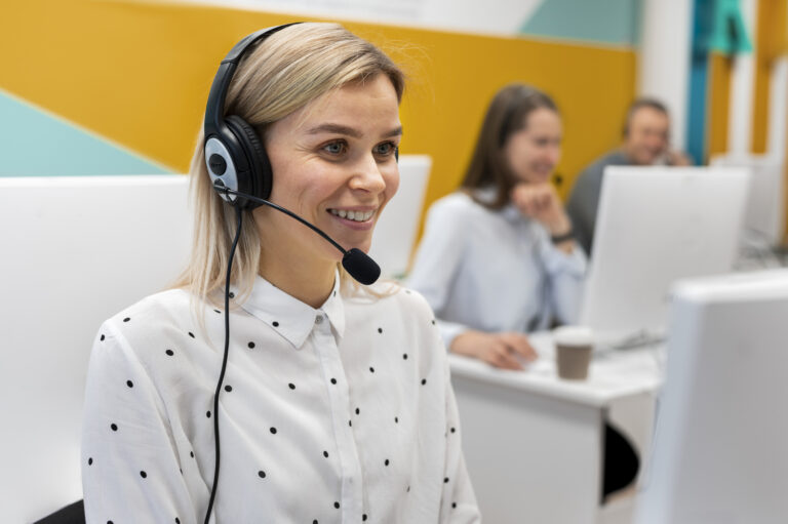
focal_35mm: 50
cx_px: 394
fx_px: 1094
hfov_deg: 39.6
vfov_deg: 27.0
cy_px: 262
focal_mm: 50
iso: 800
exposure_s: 1/250
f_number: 2.8
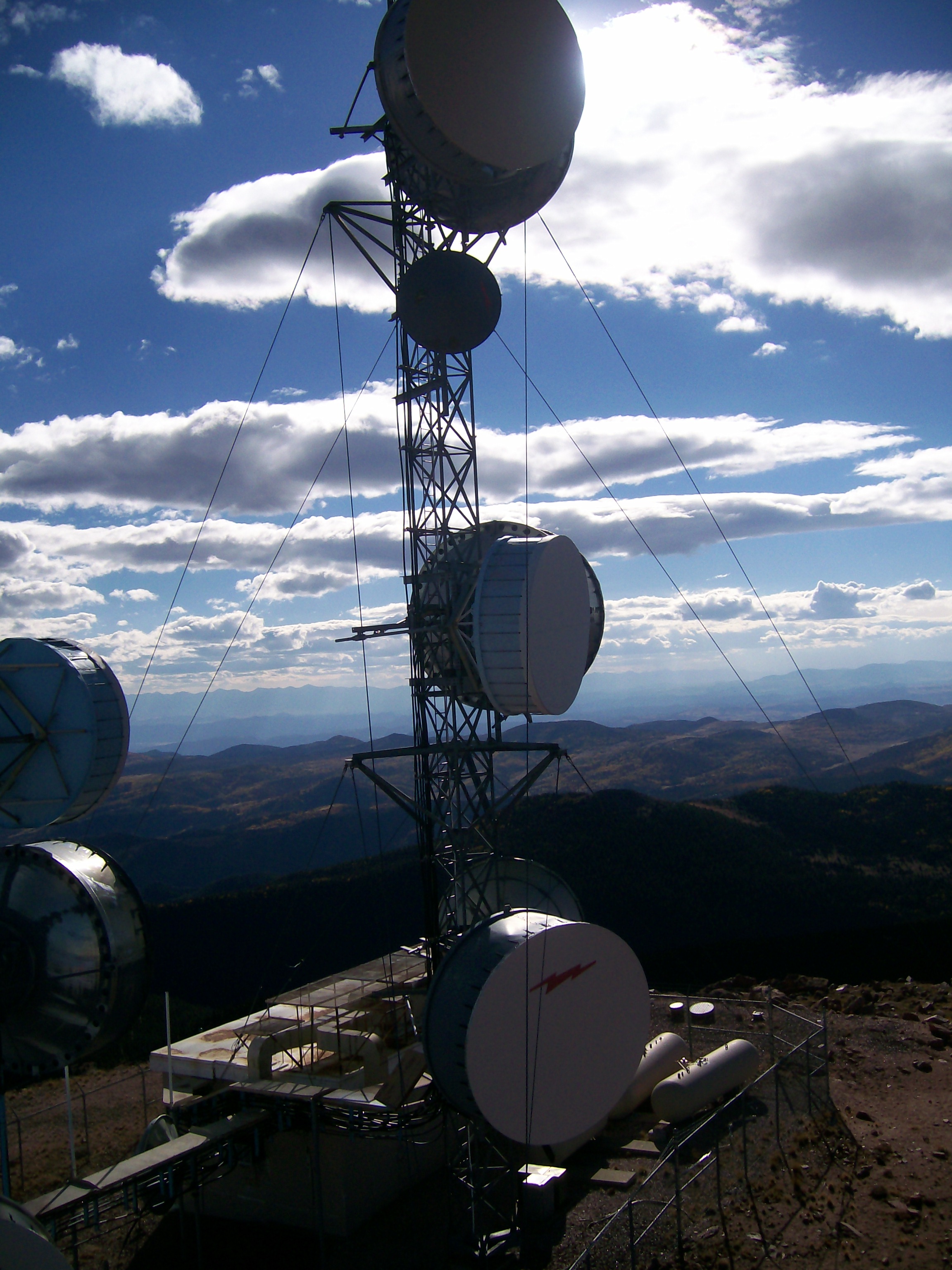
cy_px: 635
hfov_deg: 40.7
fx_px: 1283
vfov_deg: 52.6
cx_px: 476
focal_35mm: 35
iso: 80
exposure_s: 1/654
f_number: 7.2
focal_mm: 5.8
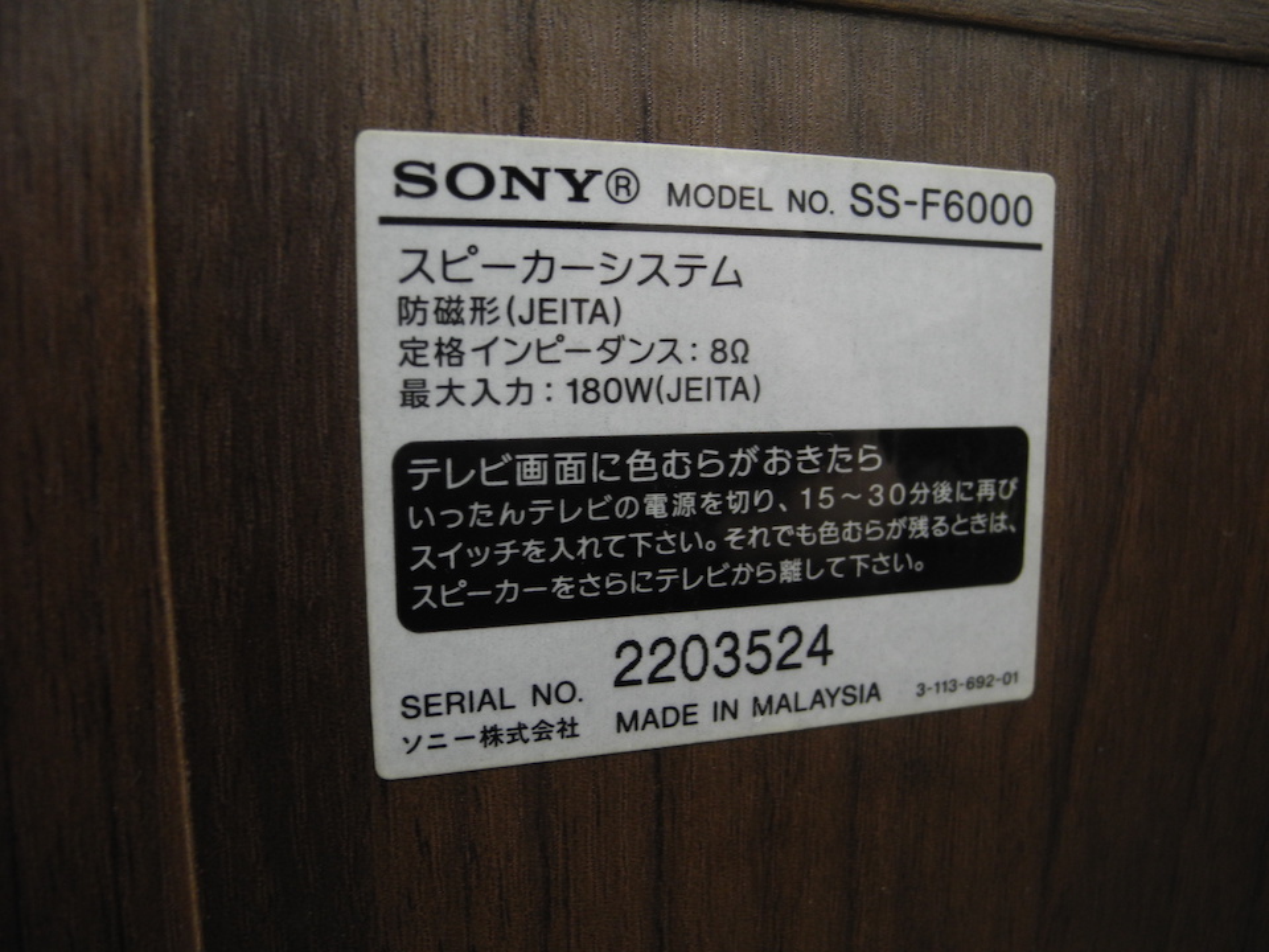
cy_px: 476
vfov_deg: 49.7
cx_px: 634
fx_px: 1026
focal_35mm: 28
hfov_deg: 63.4
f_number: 2.8
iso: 219
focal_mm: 6
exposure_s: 1/30
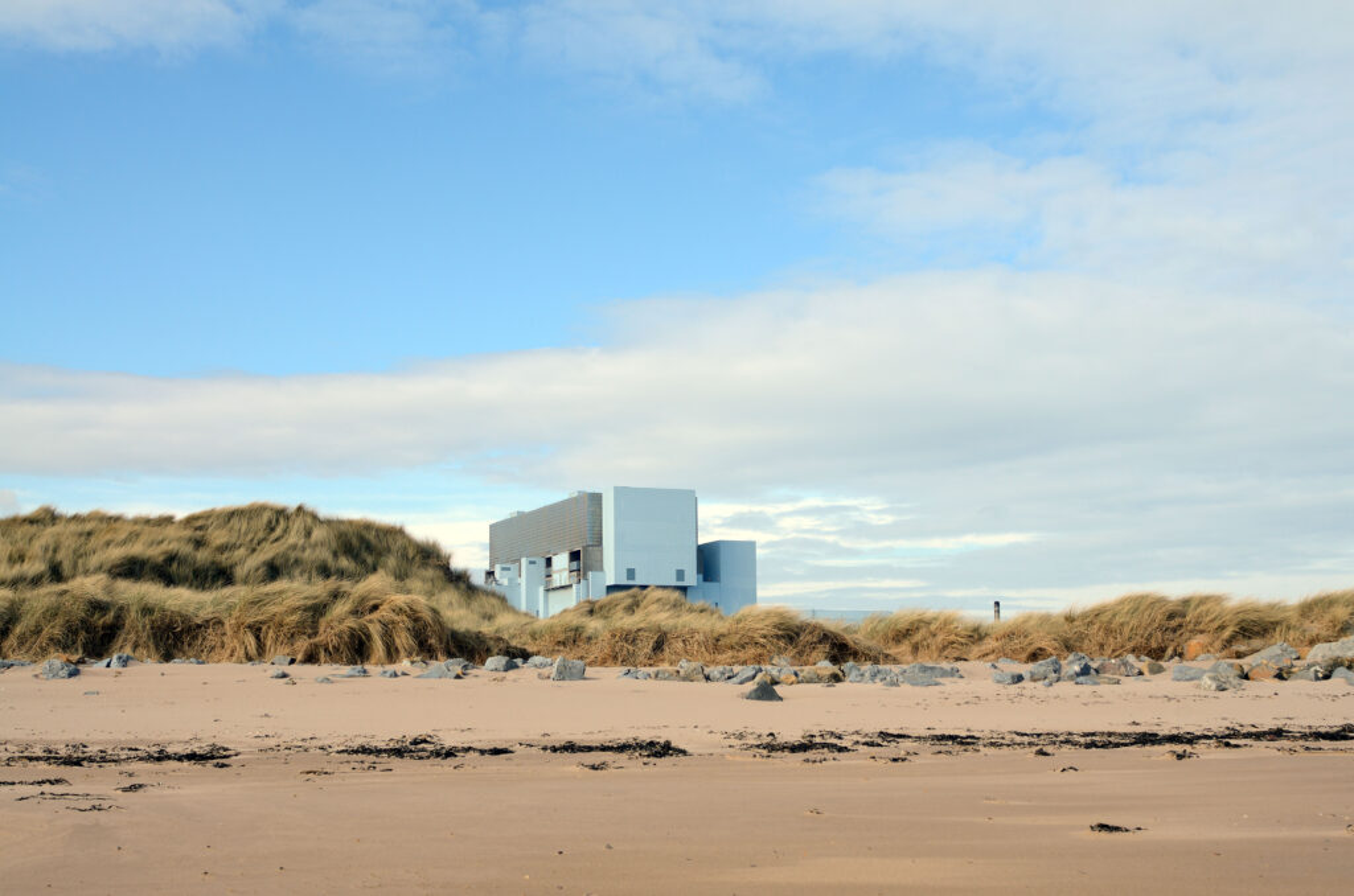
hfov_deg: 46.5
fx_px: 1576
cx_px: 677
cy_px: 448
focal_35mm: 42
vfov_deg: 31.7
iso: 100
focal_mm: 28
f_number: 8
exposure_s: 1/250
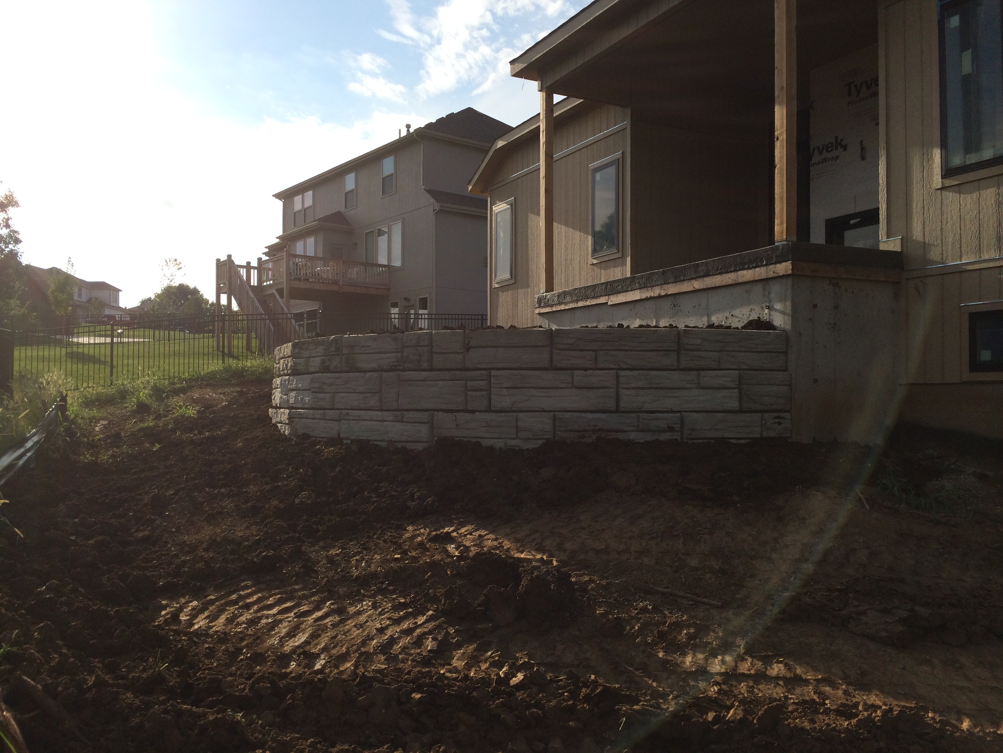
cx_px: 502
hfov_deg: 60.0
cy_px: 376
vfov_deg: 46.8
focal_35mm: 30
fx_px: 869
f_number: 2.2
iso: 40
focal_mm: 4.12
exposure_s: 1/3165
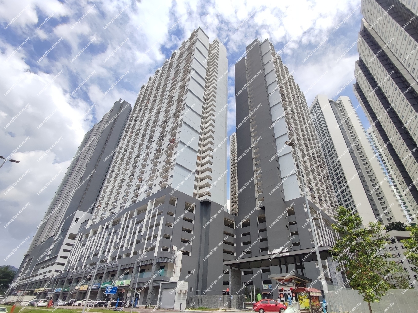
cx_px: 209
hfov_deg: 94.5
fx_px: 193
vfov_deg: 78.1
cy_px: 156
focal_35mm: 16
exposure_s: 1/1748
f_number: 2.2
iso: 50
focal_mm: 1.65
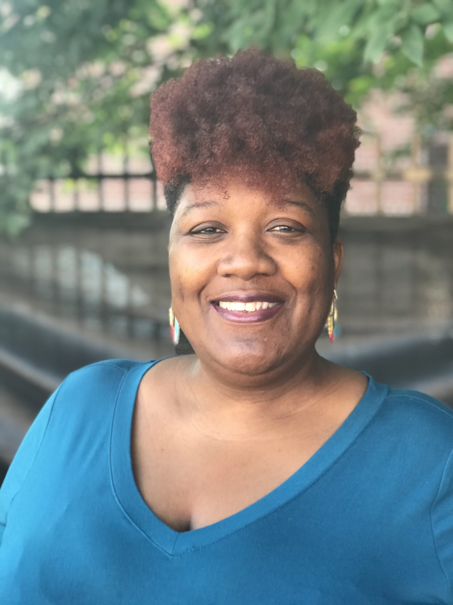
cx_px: 226
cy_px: 302
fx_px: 995
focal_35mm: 57
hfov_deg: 25.7
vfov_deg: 33.8
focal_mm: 6.6
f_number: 2.8
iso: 64
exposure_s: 1/60
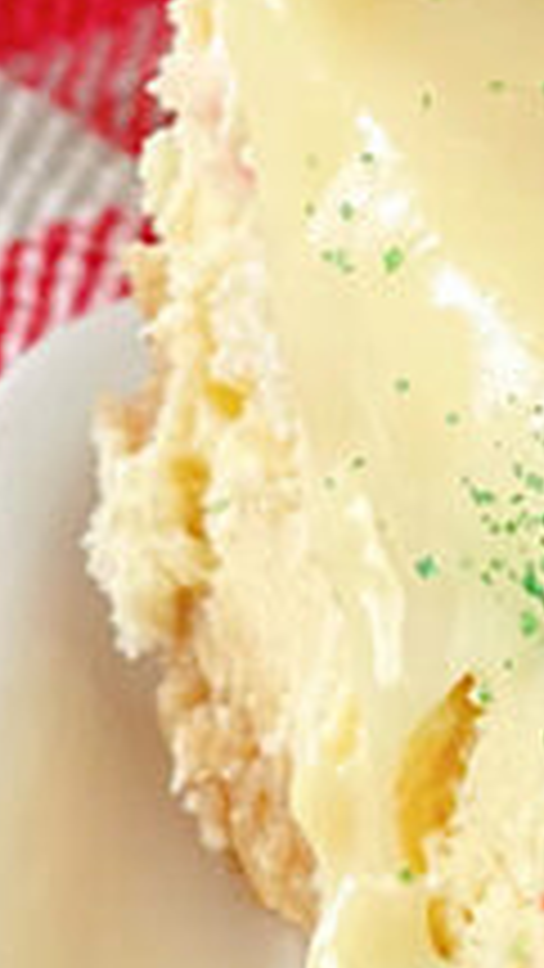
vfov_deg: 6.1
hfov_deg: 3.4
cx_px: 1115
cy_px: -153
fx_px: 8997
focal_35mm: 351
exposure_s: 1/60
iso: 160
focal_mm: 7.5
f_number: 2.2
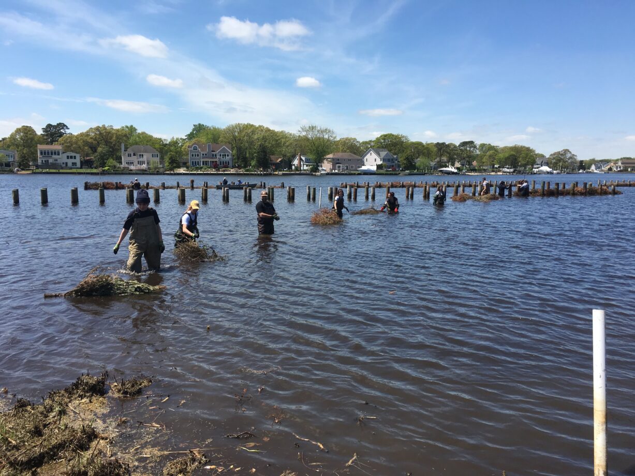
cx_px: 318
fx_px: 532
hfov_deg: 61.7
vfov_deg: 48.2
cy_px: 238
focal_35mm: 29
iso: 25
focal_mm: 4.15
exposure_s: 1/1748
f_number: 2.2
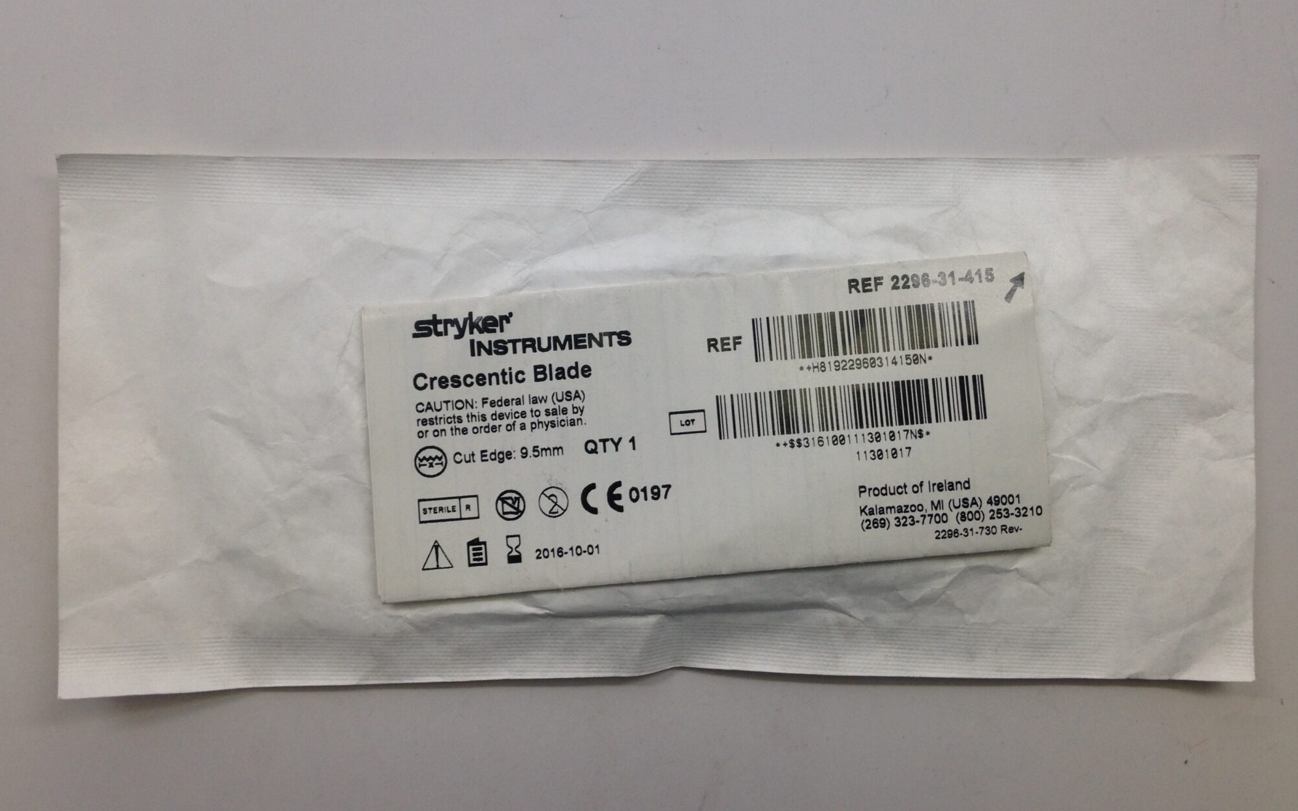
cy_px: 381
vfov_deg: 35.3
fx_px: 1274
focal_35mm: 36
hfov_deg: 54.0
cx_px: 645
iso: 50
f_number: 2.4
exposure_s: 1/60
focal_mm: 4.12
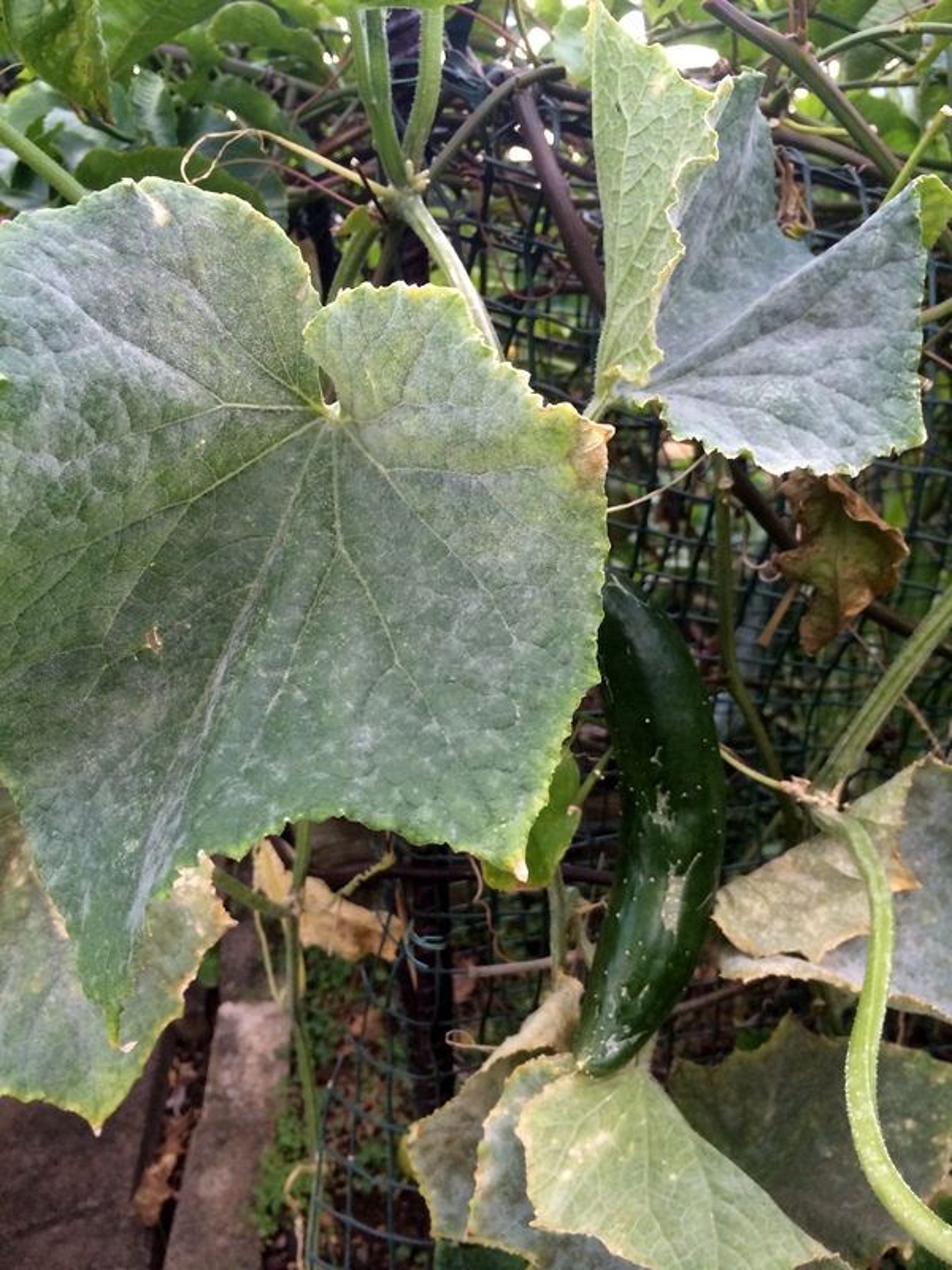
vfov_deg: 60.0
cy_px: 635
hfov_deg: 46.8
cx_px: 476
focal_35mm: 30
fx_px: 1100
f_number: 2.2
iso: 40
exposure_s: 1/30
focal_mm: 4.12
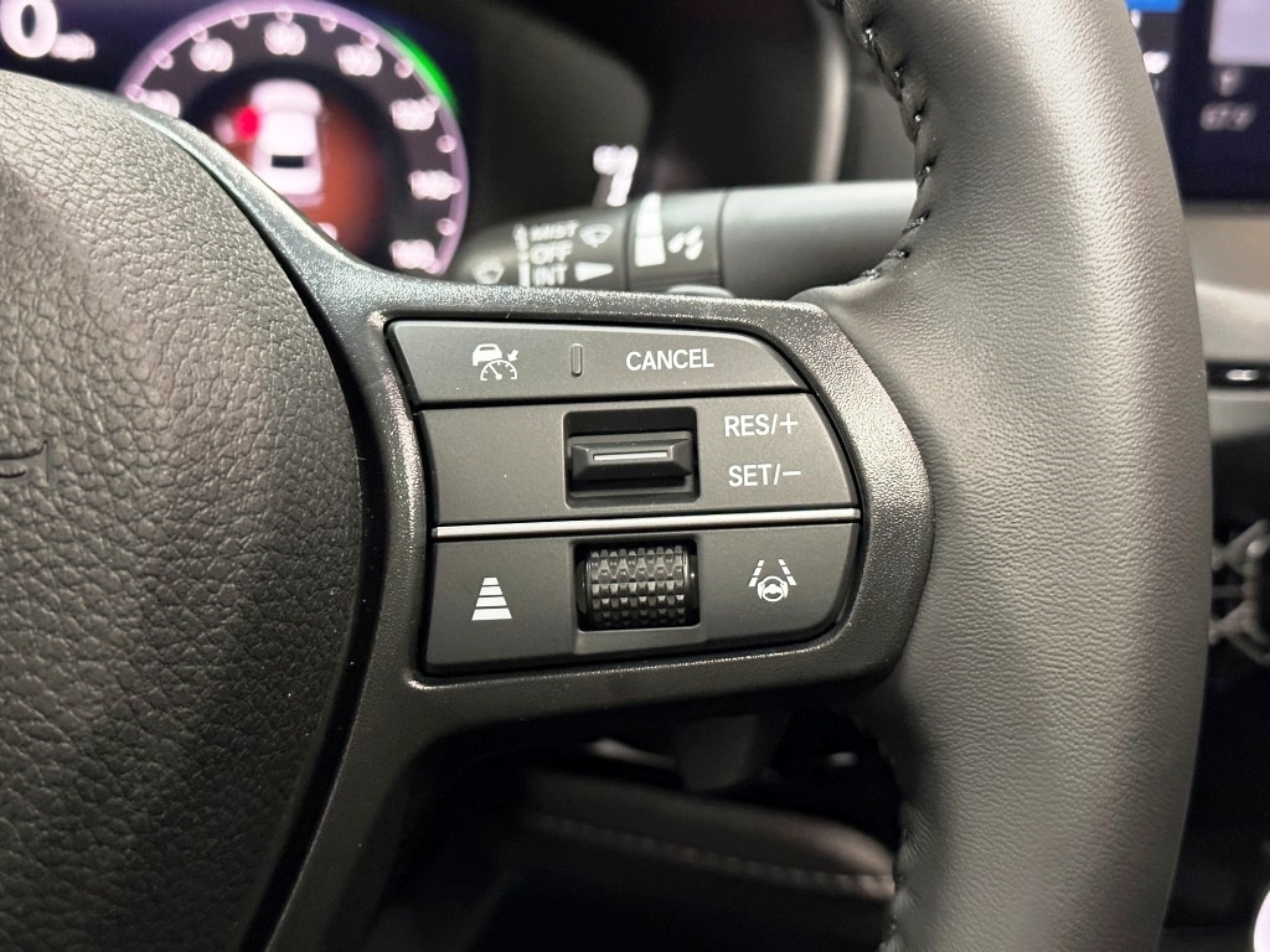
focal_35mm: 48
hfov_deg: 39.7
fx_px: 1761
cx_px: 635
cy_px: 476
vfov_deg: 30.3
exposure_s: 1/24
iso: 640
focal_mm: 6.86
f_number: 1.78
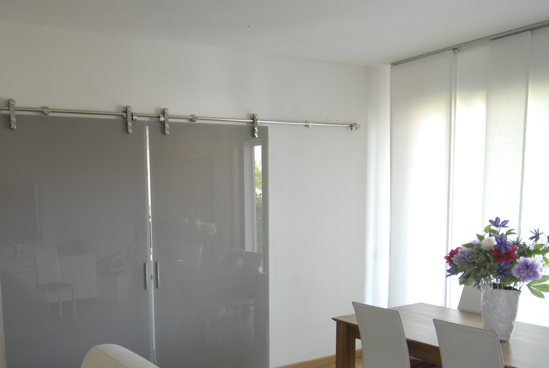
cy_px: 256
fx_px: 519
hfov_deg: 54.4
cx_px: 175
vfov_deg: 38.4
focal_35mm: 34
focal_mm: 16
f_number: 2.8
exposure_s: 1/15
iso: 250
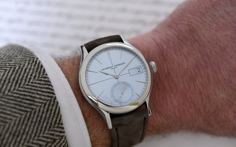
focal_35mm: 62
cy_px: 77
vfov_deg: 21.0
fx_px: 399
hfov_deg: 33.0
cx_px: 117
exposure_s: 1/320
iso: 400
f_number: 5.6
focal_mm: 60
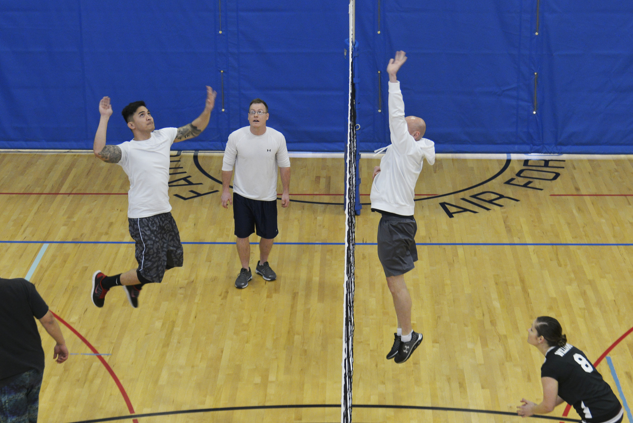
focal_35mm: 56
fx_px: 985
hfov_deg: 35.6
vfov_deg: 24.2
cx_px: 290
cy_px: 188
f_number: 4
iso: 1000
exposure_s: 1/160
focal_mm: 46
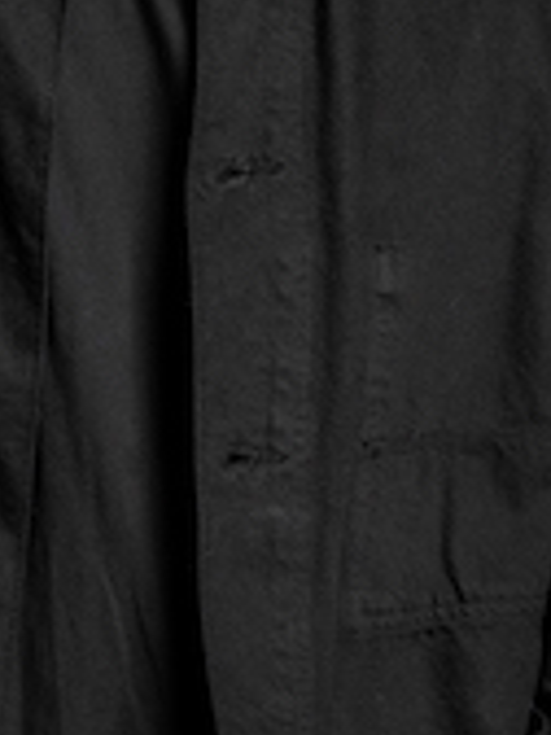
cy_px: 101
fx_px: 5752
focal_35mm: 271
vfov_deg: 7.3
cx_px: 166
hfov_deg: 5.5
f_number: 11
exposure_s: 1/125
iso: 400
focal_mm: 79
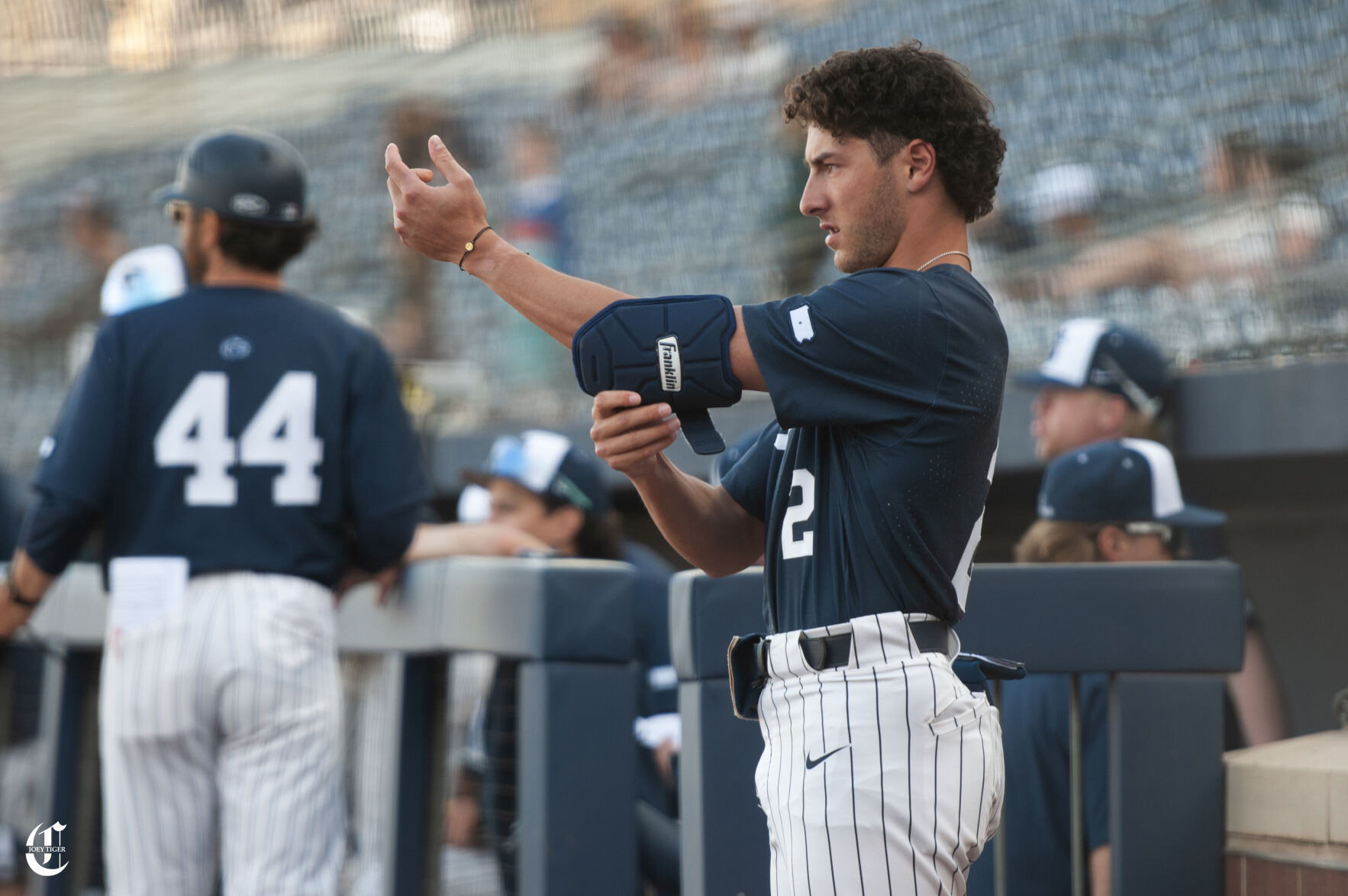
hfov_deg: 7.4
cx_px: 674
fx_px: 10378
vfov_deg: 4.9
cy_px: 448
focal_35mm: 278
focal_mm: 185
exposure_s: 1/320
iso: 200
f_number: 2.8
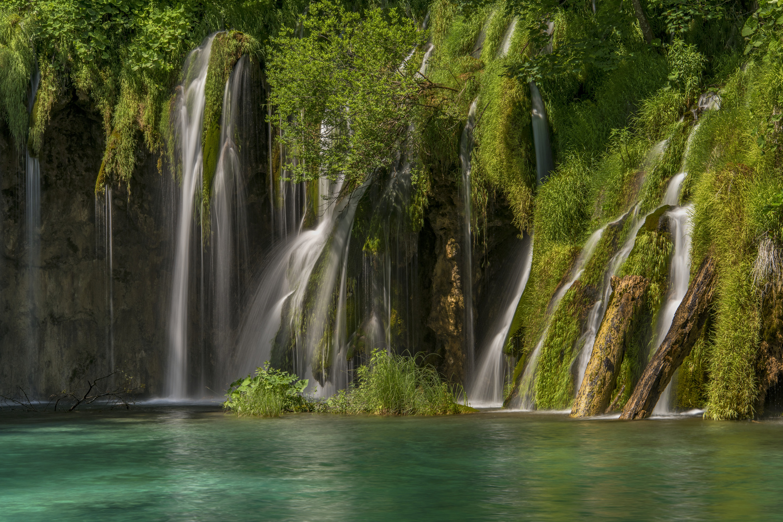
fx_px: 1262
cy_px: 261
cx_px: 392
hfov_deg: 34.5
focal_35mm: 58
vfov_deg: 23.4
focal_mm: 58
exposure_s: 1/2
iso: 31
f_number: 16
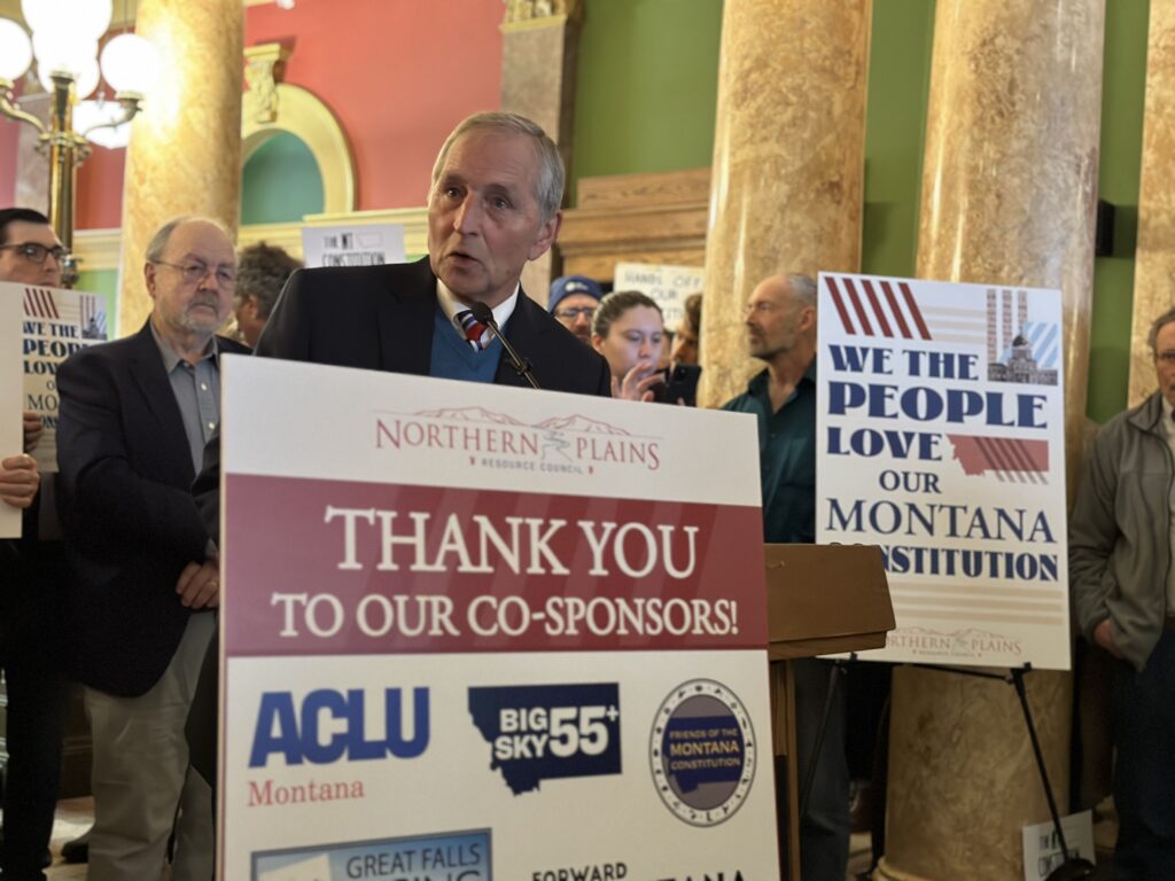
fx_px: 1629
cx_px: 588
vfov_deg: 30.3
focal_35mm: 48
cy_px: 440
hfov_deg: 39.7
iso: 500
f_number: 1.78
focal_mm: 6.86
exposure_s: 1/40
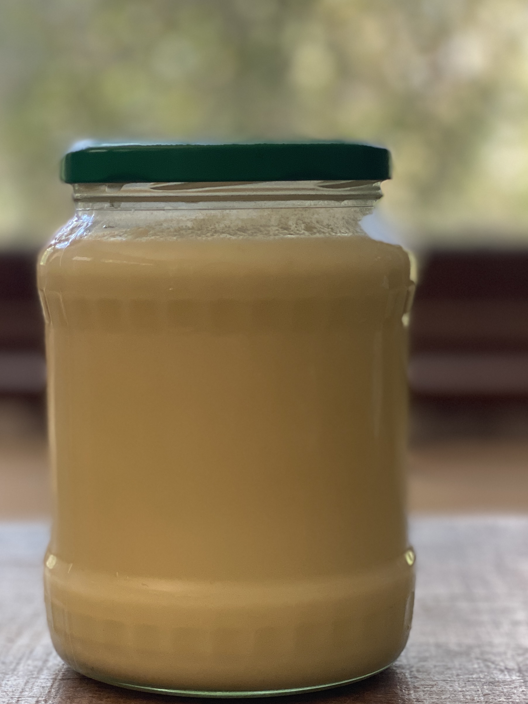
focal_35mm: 87
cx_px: 222
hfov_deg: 17.0
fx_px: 1770
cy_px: 406
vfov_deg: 22.5
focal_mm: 6
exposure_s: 1/122
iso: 100
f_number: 2
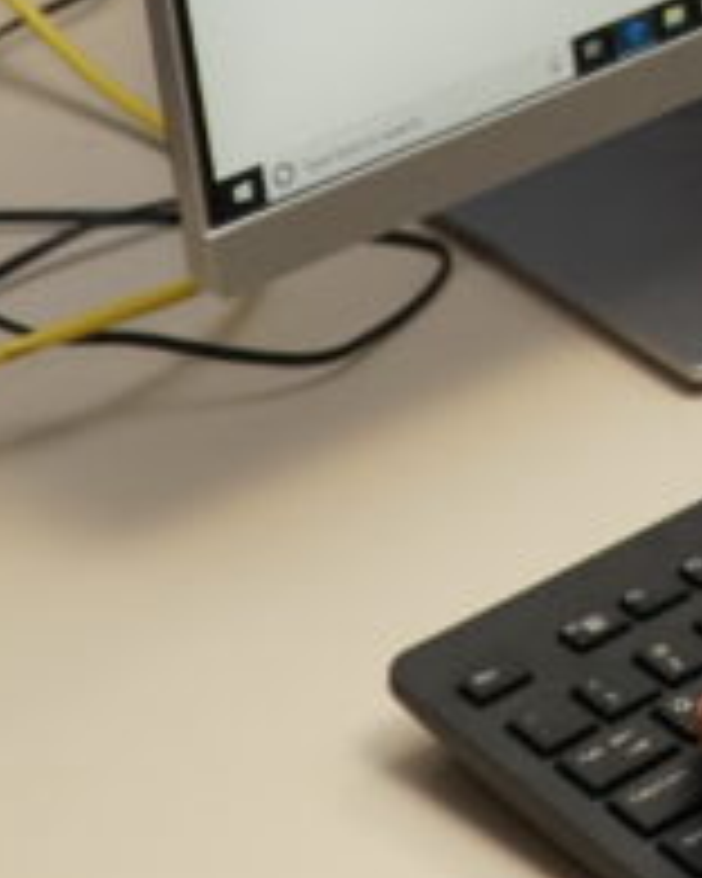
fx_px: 3844
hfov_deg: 9.9
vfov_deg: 12.4
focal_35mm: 148
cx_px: 1238
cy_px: -434
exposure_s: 1/125
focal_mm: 20
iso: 800
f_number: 4
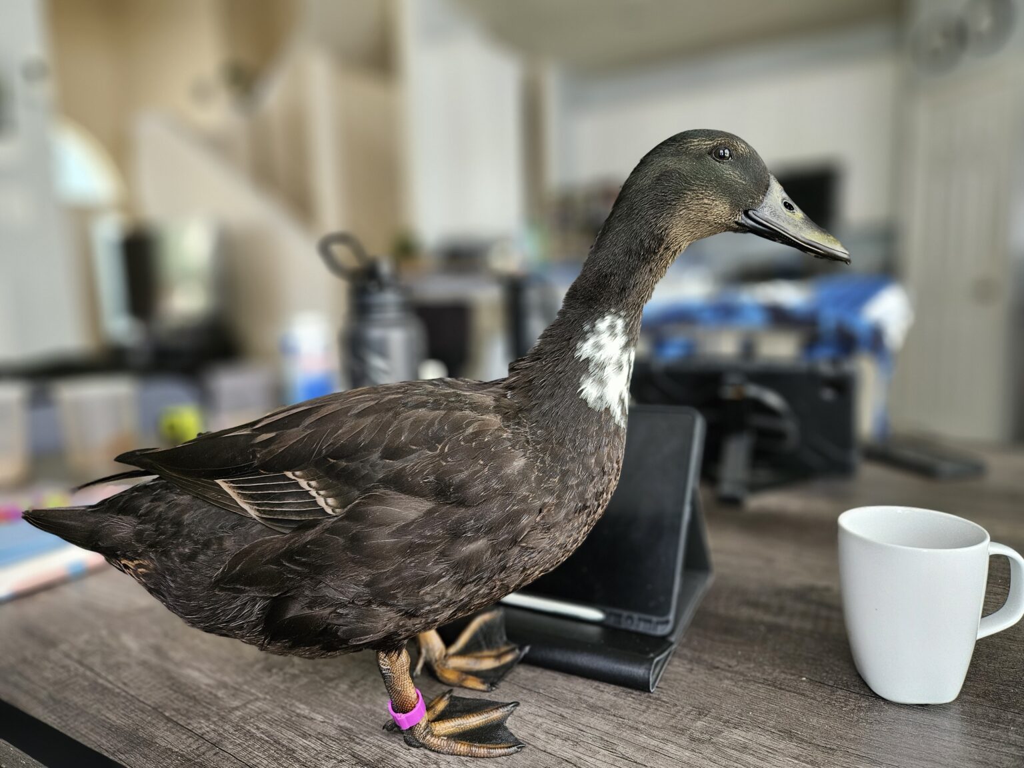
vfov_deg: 58.9
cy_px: 384
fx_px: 680
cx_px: 512
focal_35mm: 23
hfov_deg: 73.9
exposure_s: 1/120
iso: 640
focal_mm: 5.4
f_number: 1.8
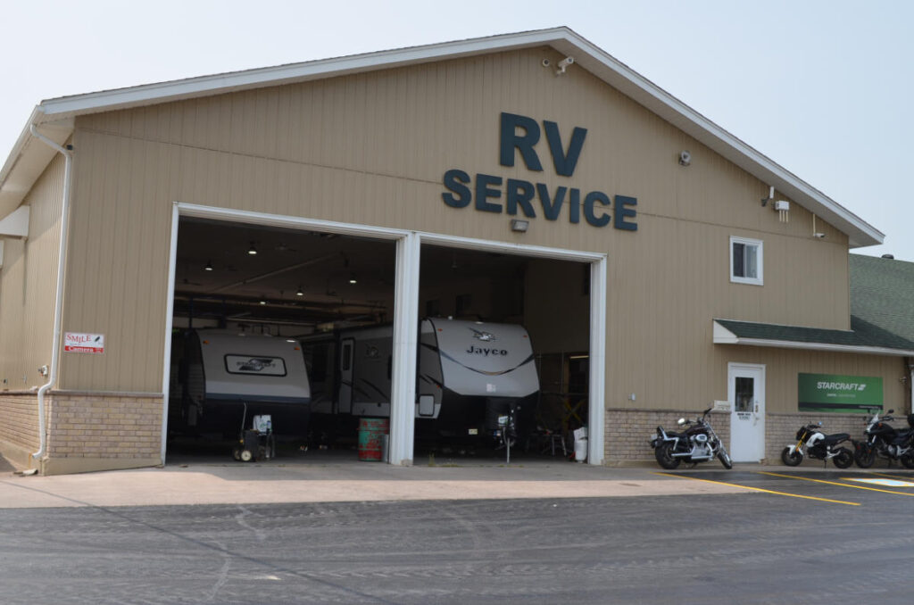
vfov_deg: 34.1
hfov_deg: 49.6
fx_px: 988
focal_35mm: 39
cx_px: 457
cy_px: 302
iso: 140
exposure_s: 1/250
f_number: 8
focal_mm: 26
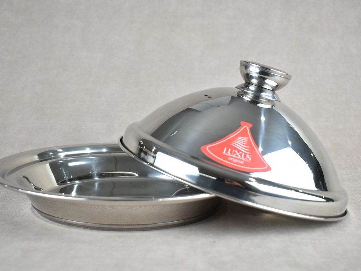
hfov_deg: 36.2
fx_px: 553
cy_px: 135
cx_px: 171
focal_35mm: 53
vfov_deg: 27.5
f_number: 4.5
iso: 800
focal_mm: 32
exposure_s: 1/100
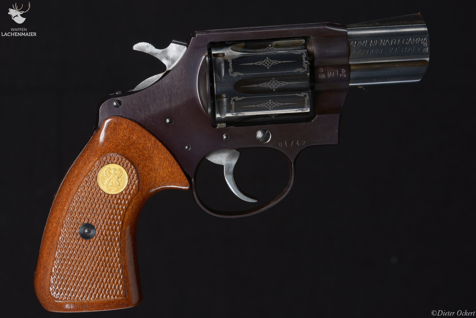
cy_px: 159
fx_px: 1389
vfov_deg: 13.1
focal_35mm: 105
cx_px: 238
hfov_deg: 19.4
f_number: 22
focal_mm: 105
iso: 100
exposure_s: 1/60
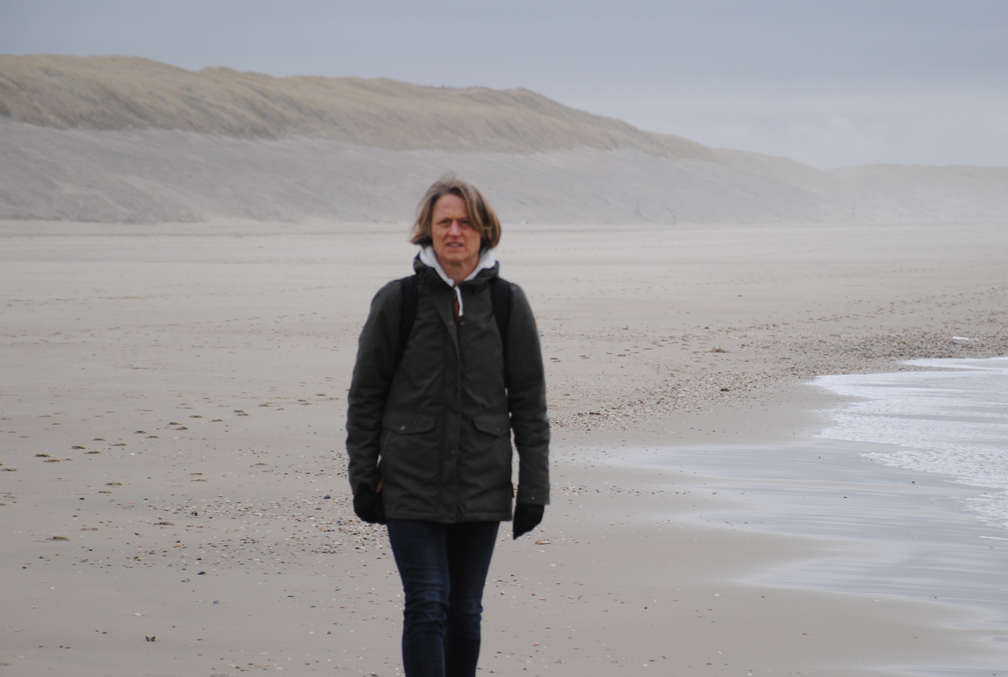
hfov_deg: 9.7
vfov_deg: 6.6
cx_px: 591
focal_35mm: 211
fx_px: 5910
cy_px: 384
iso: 200
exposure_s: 1/200
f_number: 5.6
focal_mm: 105
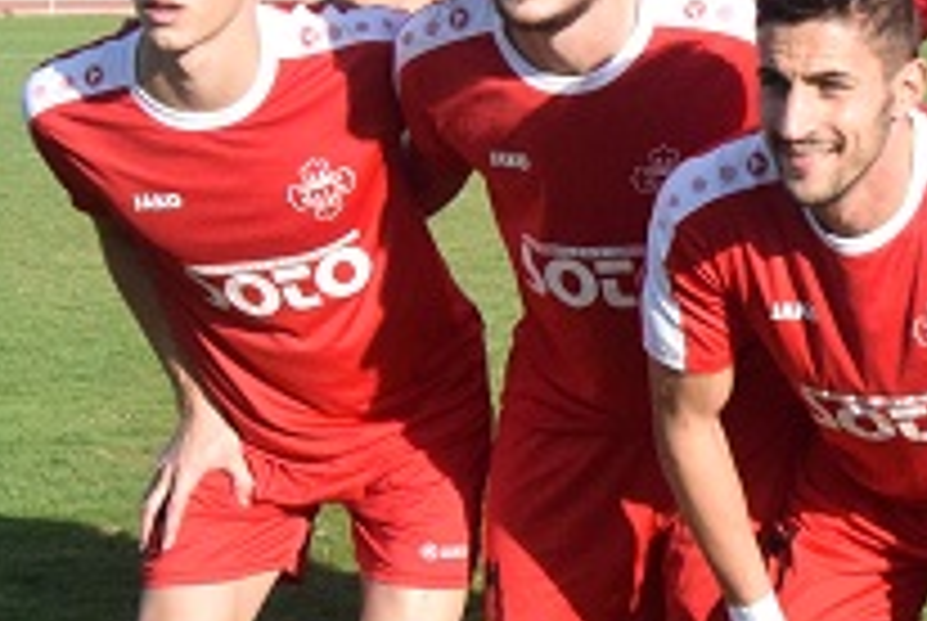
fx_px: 2888
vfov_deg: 12.3
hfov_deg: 17.3
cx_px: 1152
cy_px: 198
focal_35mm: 112
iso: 3600
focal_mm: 20
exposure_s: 1/4000
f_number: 11
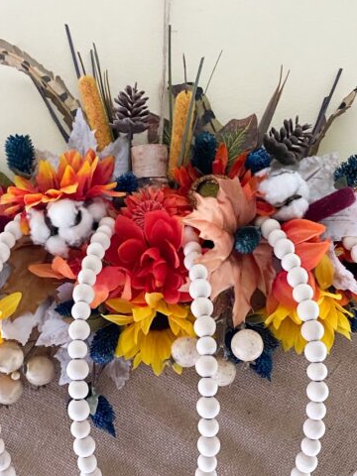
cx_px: 148
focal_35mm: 39
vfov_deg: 47.5
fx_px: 536
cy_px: 292
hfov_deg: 36.7
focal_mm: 4.25
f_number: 1.8
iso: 640
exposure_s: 1/35
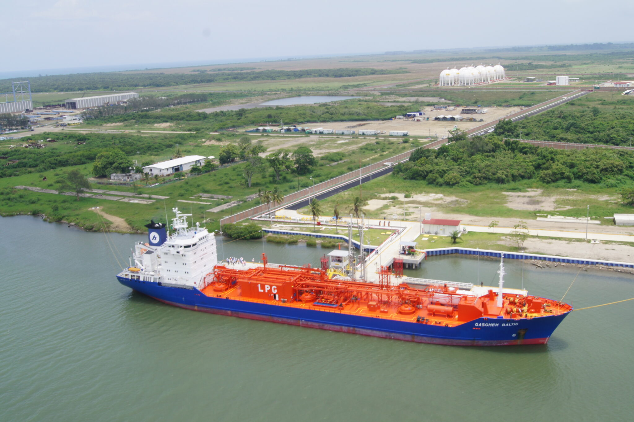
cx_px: 317
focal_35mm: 36
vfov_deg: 36.8
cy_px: 211
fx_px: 634
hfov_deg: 53.2
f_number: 13
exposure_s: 1/160
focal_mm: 24
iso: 100
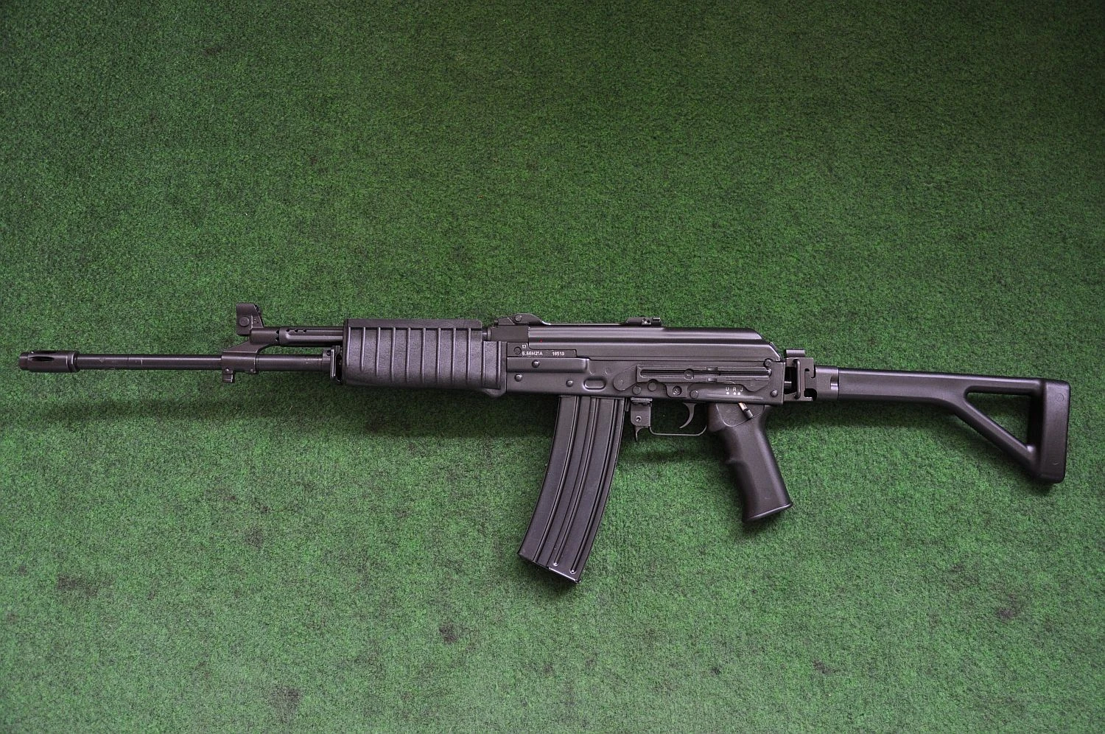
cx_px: 552
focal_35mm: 33
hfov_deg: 57.3
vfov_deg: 39.9
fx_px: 1012
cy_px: 367
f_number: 4
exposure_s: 1/15
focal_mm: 22
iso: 720
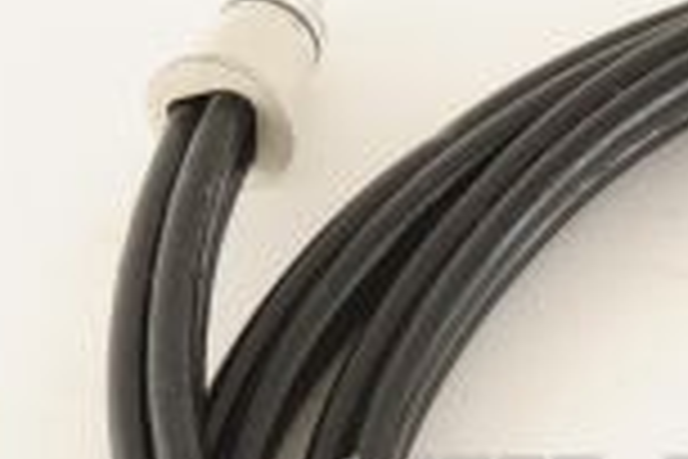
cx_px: 778
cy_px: 565
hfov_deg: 10.4
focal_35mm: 196
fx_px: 3745
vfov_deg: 7.0
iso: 1600
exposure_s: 1/160
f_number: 13
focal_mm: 50
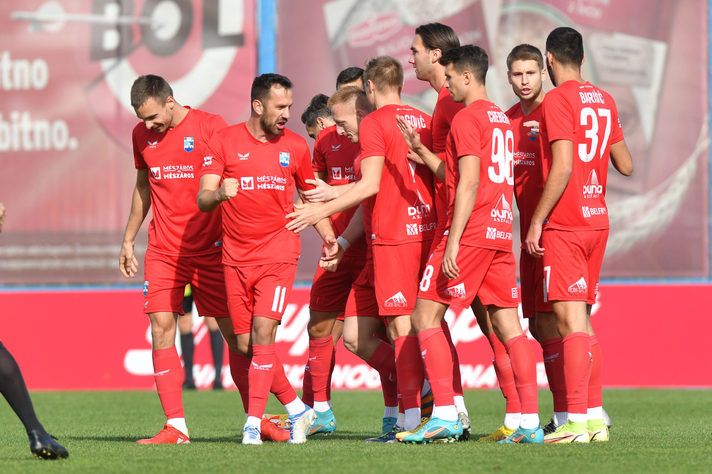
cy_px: 237
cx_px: 356
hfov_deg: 6.9
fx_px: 5932
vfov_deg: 4.6
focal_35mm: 300
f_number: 5
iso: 140
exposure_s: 1/1250
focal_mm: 300
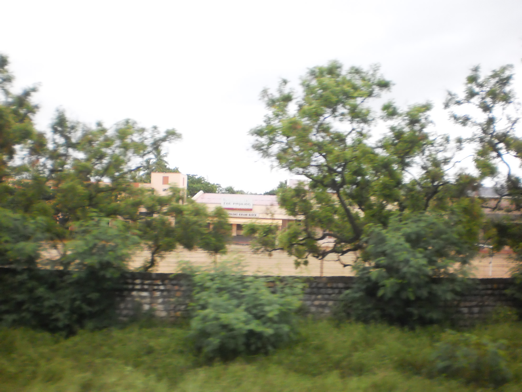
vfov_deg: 39.7
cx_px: 261
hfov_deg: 51.4
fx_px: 543
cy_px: 196
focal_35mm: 36
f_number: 3.1
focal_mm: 6.3
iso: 400
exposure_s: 1/100
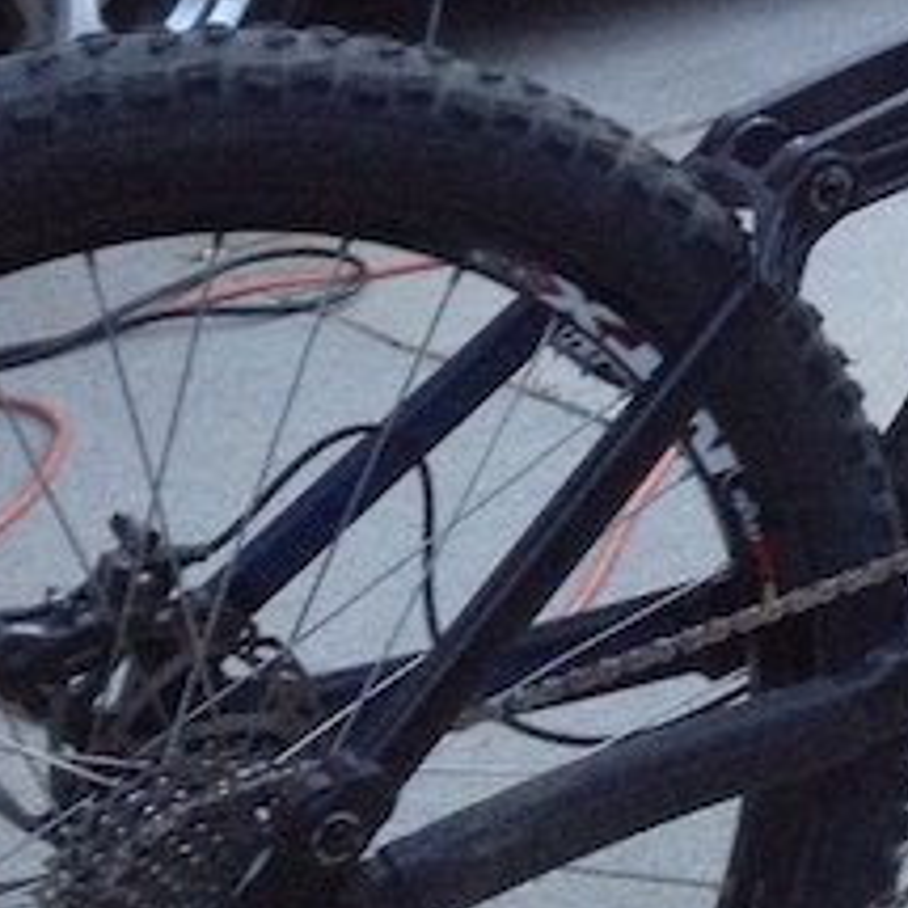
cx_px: 1068
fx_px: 3413
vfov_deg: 14.9
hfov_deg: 14.7
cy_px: -38
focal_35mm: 115
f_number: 2.4
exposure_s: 1/15
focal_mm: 4.28
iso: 400
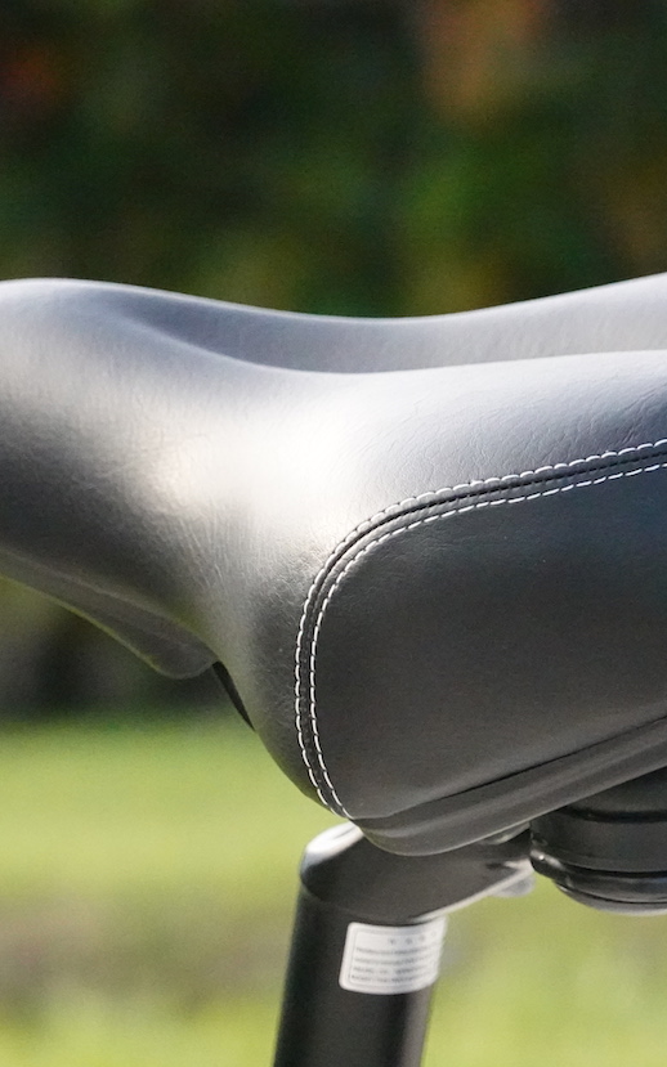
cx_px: 413
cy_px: 535
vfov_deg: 7.6
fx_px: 8000
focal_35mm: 275
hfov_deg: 4.8
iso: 5000
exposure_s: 1/200
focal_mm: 64.75
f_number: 4.5
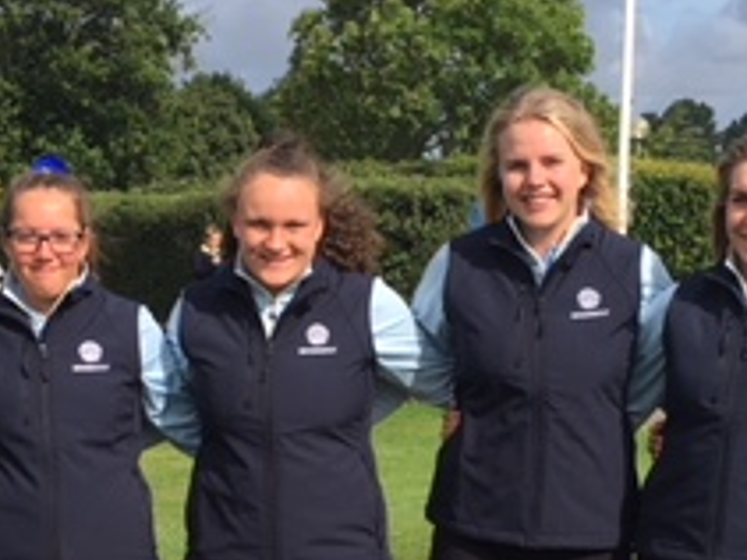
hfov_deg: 22.3
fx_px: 1898
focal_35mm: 88
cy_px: 500
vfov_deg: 16.6
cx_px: 365
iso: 25
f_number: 2.2
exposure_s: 1/1508
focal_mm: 4.15
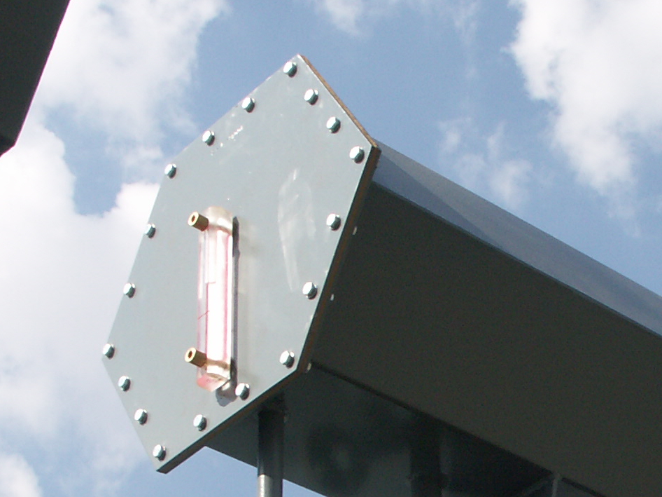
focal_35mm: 107
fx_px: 2046
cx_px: 495
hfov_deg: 18.3
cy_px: 597
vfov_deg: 13.4
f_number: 6.3
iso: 64
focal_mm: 8.12
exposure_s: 1/320
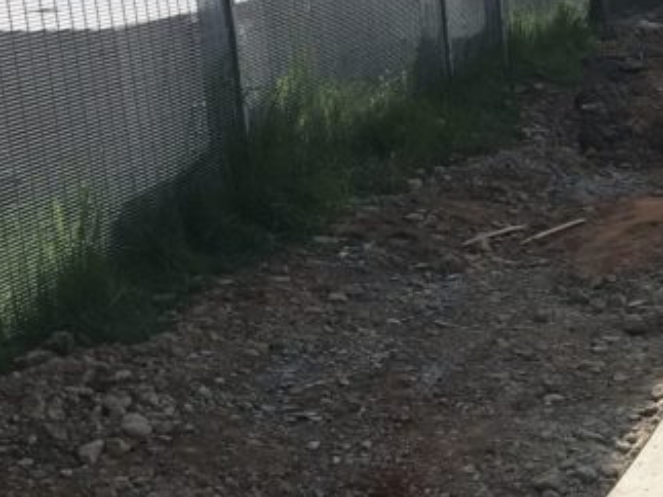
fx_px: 1761
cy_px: 273
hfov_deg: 18.9
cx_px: 977
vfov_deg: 16.0
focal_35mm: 92
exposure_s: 1/2849
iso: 25
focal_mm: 4.15
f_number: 2.2
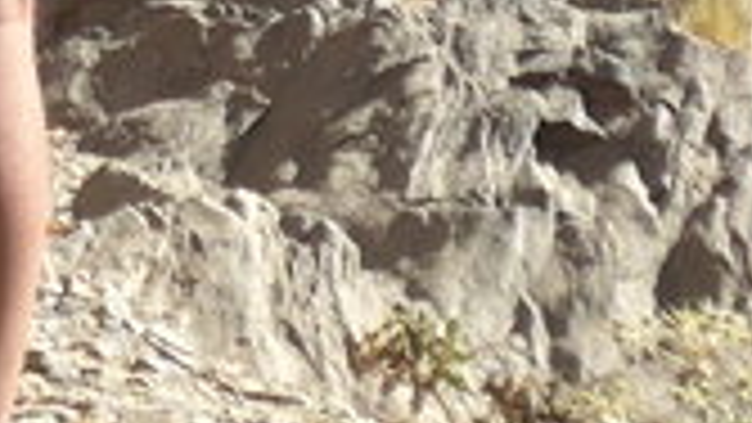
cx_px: -680
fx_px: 15217
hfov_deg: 2.8
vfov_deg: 1.6
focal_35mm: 763
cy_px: -544
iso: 125
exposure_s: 1/250
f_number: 4.9
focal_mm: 21.6
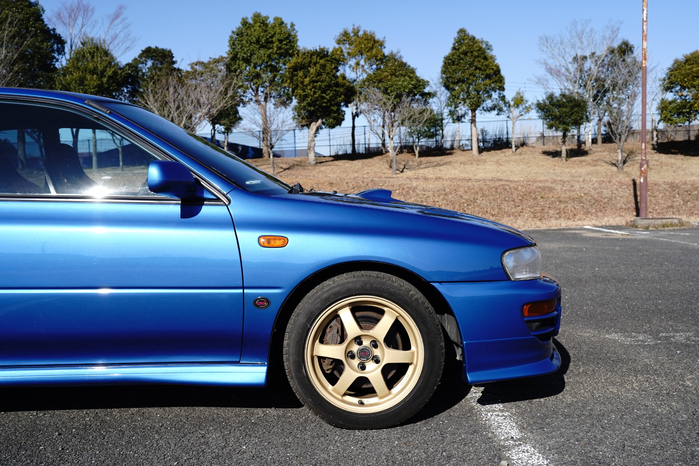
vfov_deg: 37.8
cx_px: 350
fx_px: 679
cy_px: 233
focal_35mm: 35
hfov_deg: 54.4
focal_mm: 35
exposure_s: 1/2500
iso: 400
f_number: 5.6
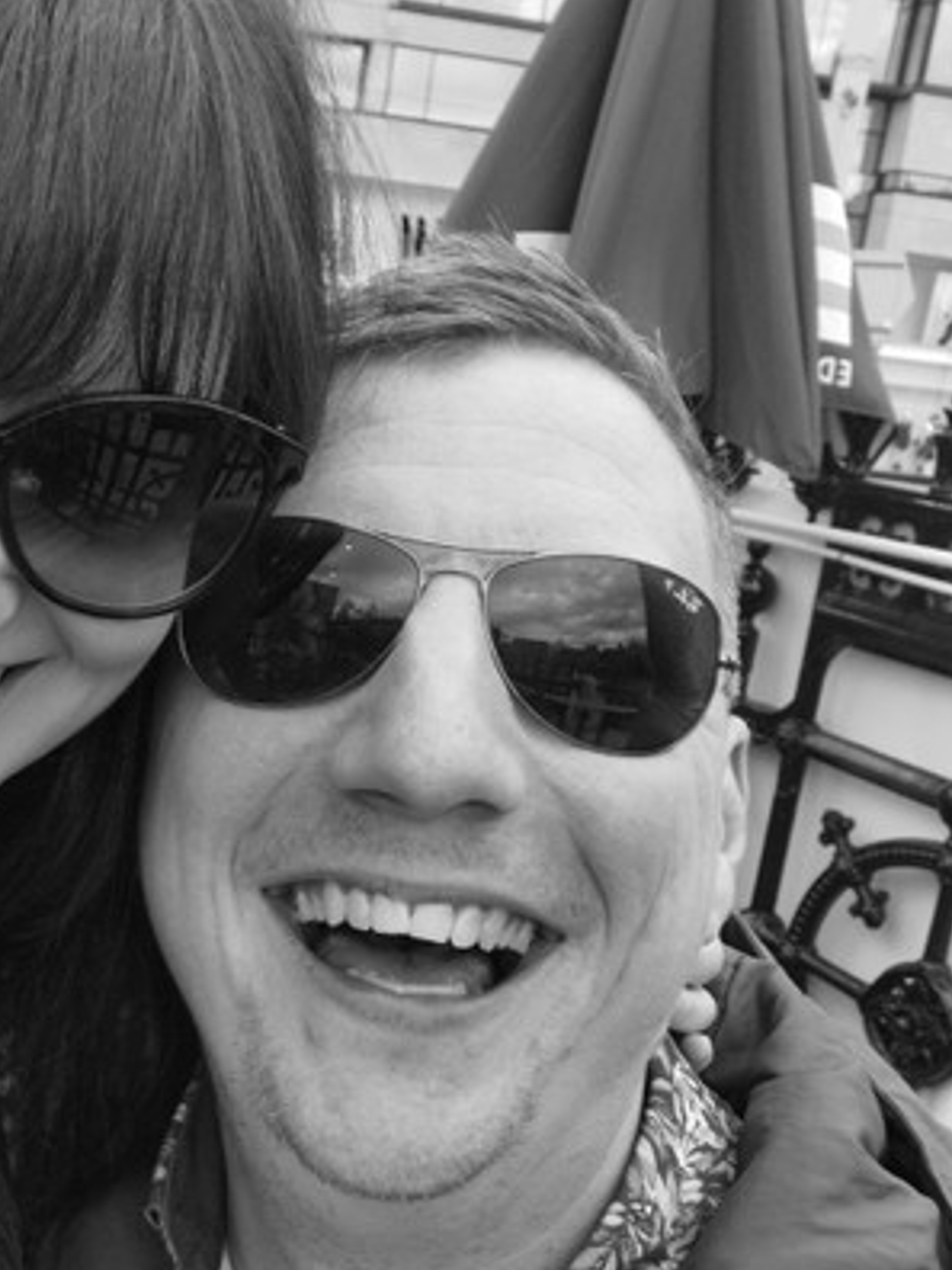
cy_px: 686
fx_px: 1540
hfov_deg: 33.5
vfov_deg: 44.8
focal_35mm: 42
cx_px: 212
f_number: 2
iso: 80
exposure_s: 1/100
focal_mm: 3.36
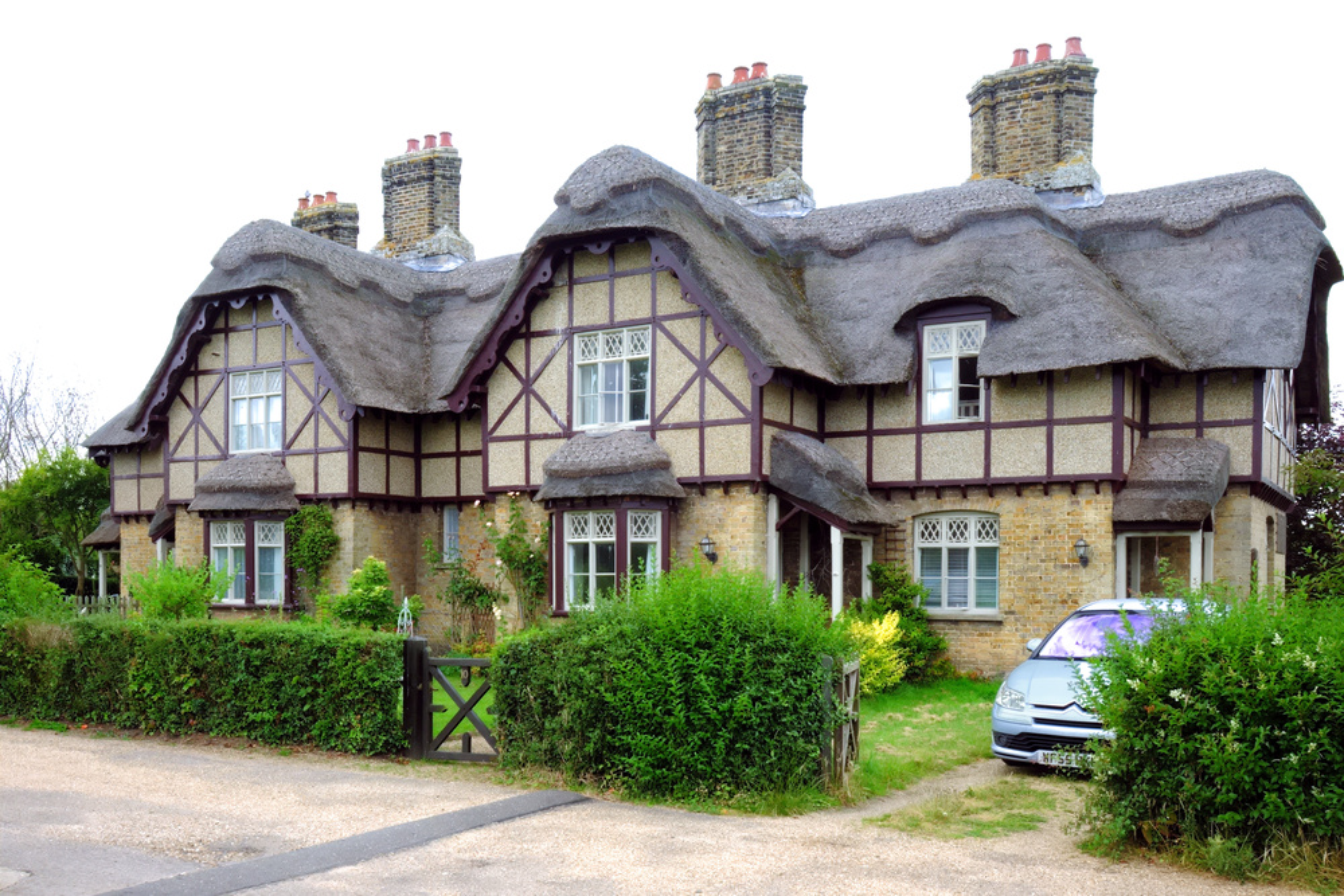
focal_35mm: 32
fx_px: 1195
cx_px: 672
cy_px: 448
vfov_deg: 41.1
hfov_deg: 58.7
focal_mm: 21.4
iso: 800
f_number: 14
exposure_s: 1/100
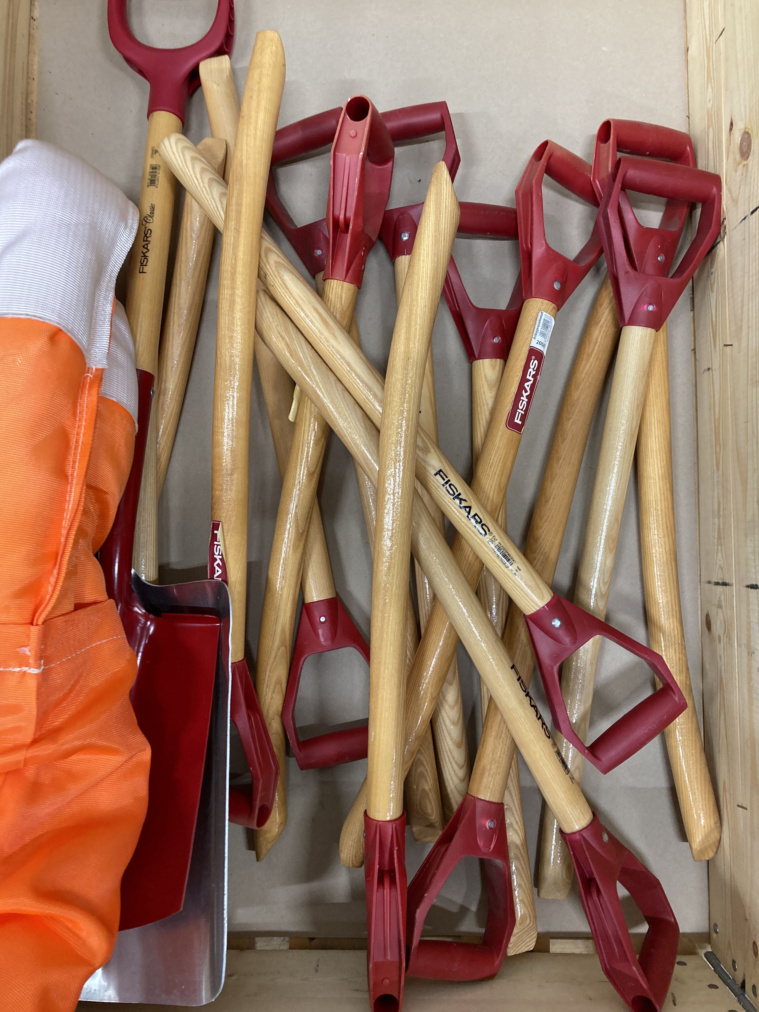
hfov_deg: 49.7
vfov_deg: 63.4
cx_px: 380
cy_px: 506
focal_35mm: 28
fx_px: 819
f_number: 1.8
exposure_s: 1/60
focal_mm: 3.99
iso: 125
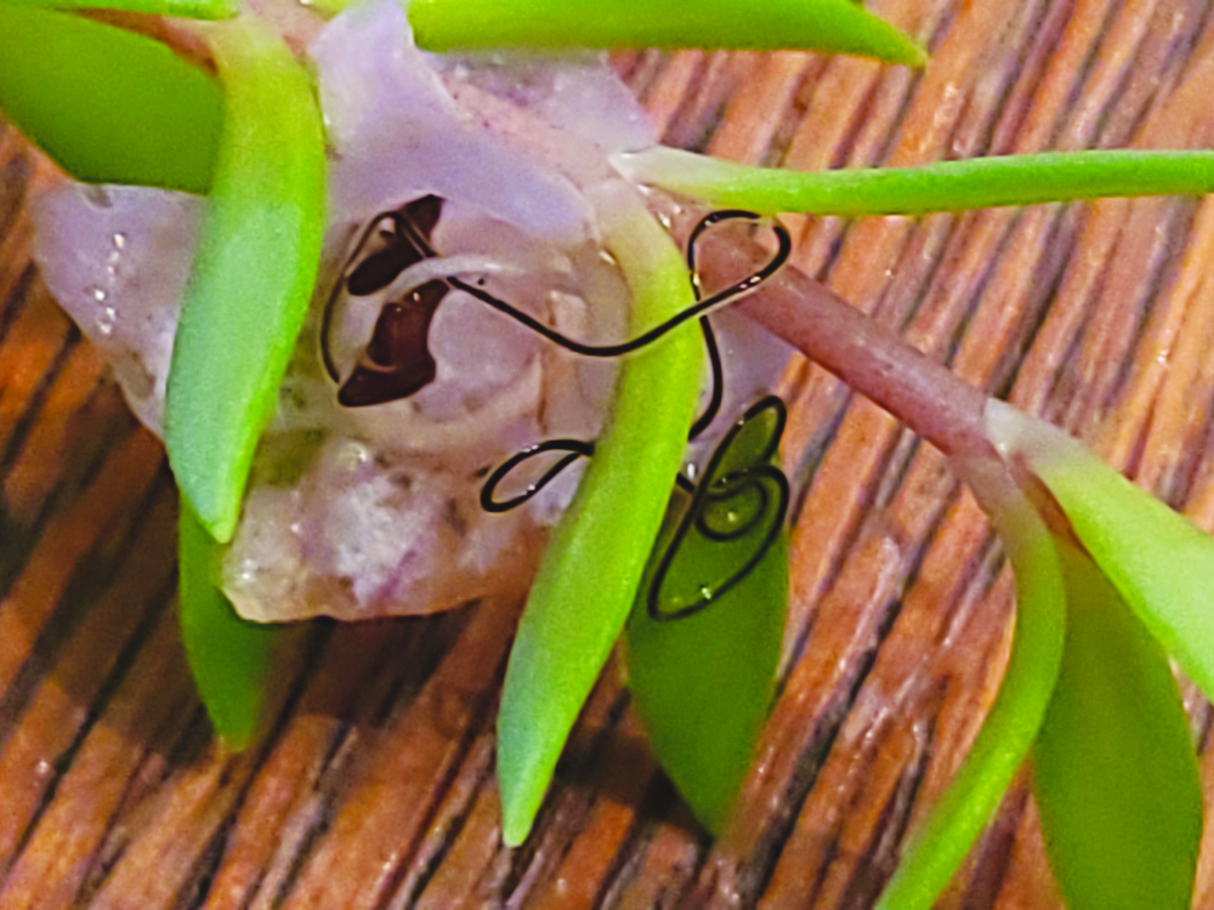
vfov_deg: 53.1
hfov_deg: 67.3
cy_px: 455
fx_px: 912
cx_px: 607
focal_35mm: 26
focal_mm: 5.4
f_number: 1.8
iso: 320
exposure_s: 1/24
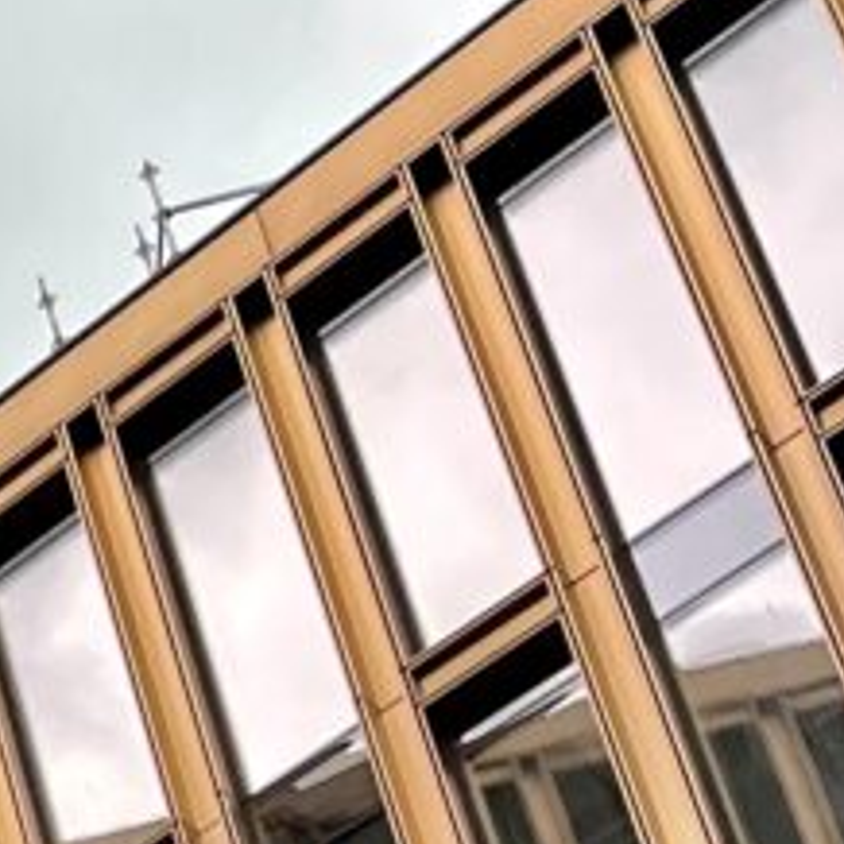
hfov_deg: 8.8
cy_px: 2199
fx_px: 4469
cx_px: -1742
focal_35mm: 162
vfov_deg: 9.3
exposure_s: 1/1366
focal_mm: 4.2
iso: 32
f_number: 1.6
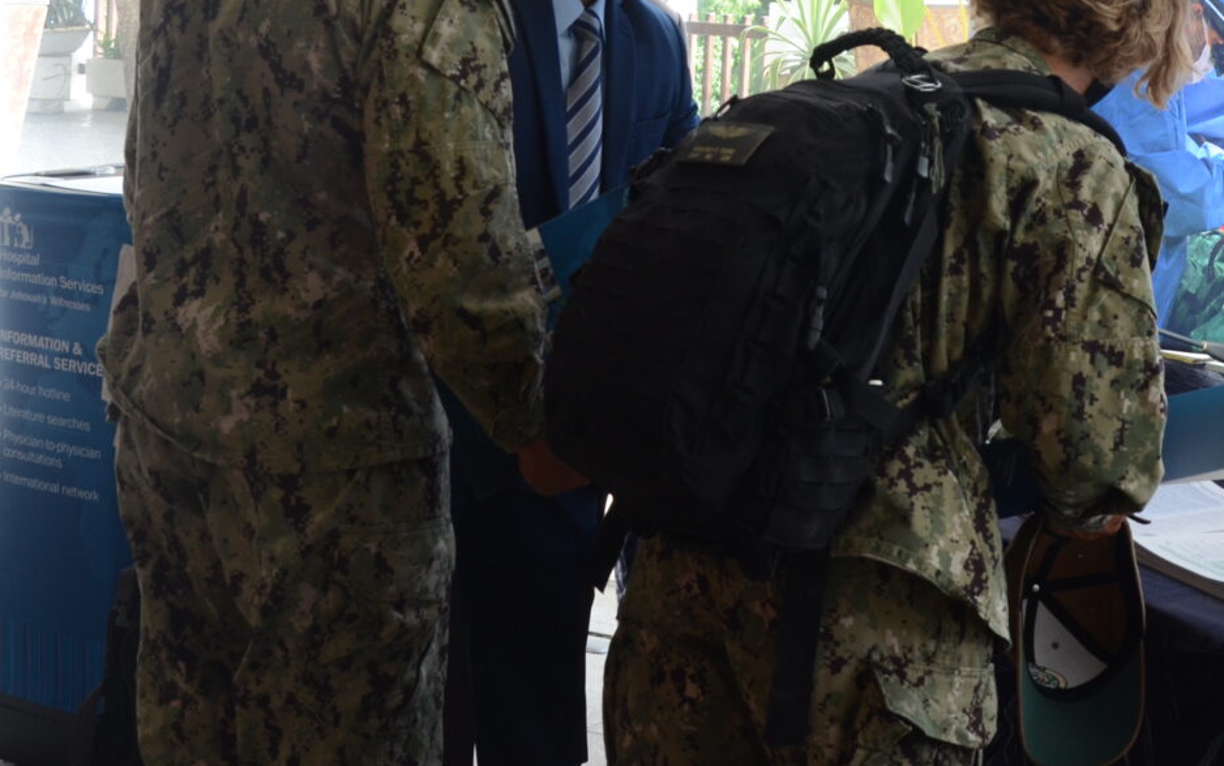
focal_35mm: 78
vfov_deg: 16.4
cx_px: 878
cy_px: 31
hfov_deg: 26.2
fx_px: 2604
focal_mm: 25
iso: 400
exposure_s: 1/80
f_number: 5.6
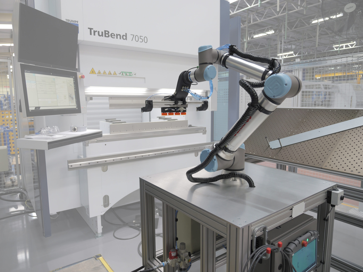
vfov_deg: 56.8
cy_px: 136
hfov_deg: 71.6
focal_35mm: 24
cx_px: 182
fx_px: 252
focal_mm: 12
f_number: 2.8
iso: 200
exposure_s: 1/60
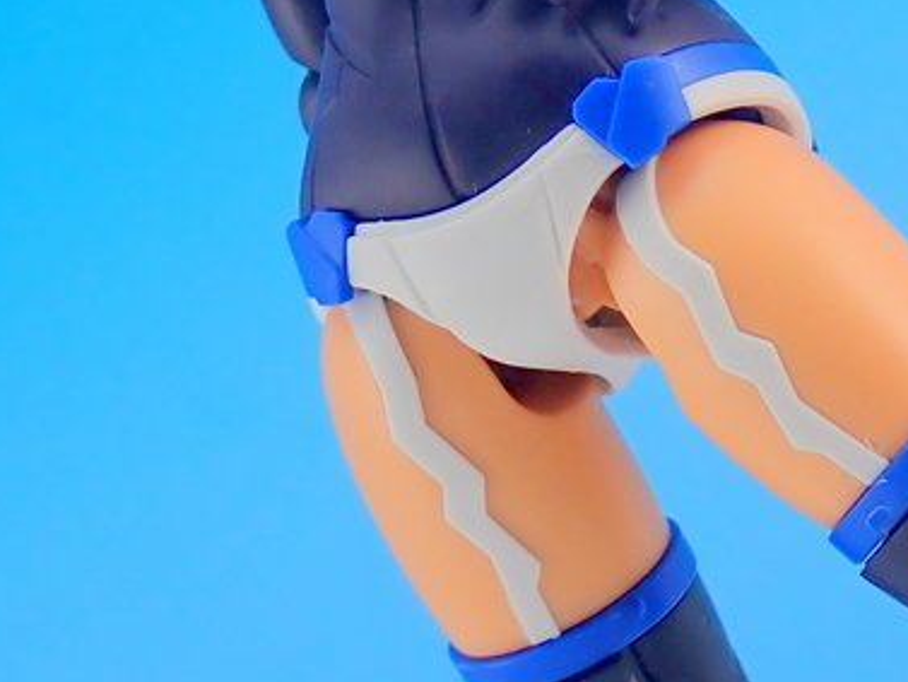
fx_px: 6271
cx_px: 566
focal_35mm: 239
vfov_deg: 6.2
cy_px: -164
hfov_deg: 8.3
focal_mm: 15.66
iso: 100
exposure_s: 1/15
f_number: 4.5
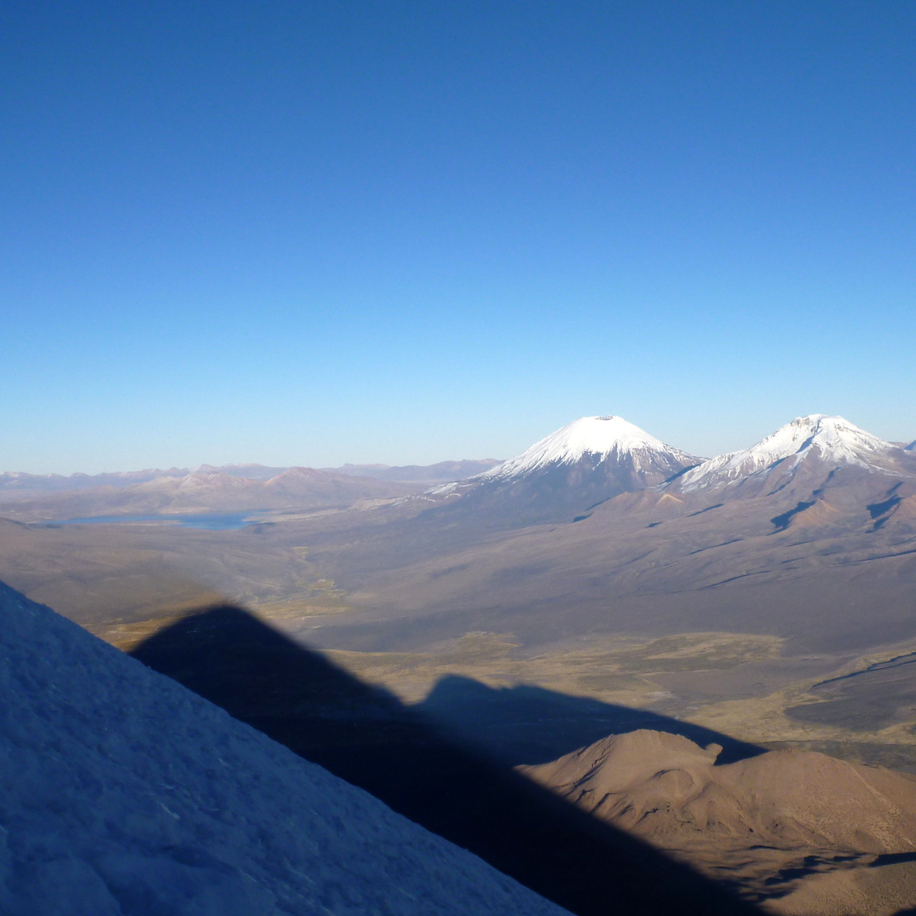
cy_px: 481
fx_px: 1497
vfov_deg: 34.0
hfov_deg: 34.0
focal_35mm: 50
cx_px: 446
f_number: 4
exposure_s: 1/640
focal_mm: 6.8
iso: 100
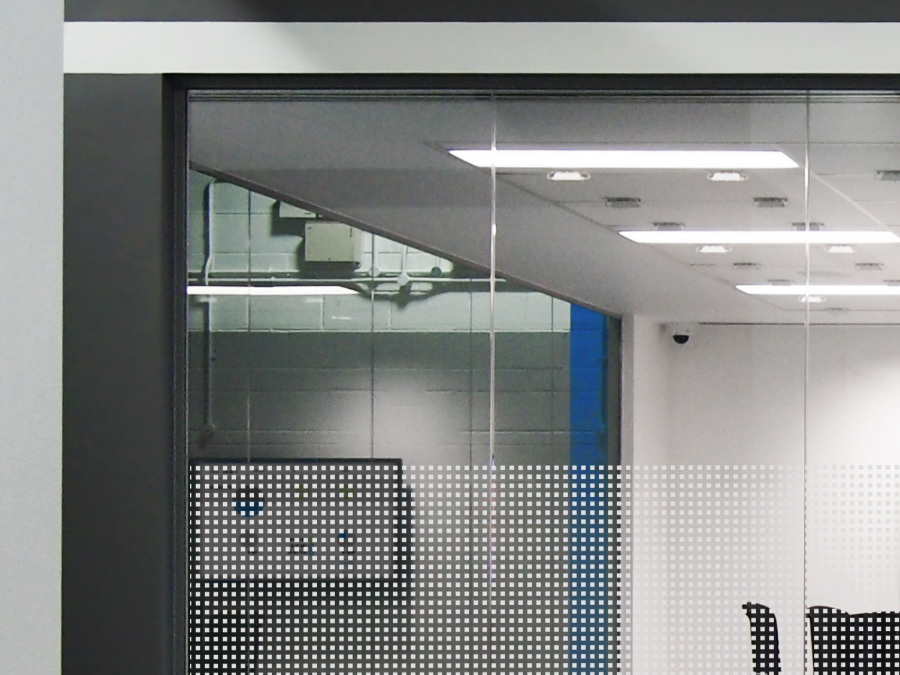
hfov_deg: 19.5
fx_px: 2314
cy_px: 578
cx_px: 1309
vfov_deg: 16.4
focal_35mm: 89
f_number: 3.6
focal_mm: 15
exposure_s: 1/60
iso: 500
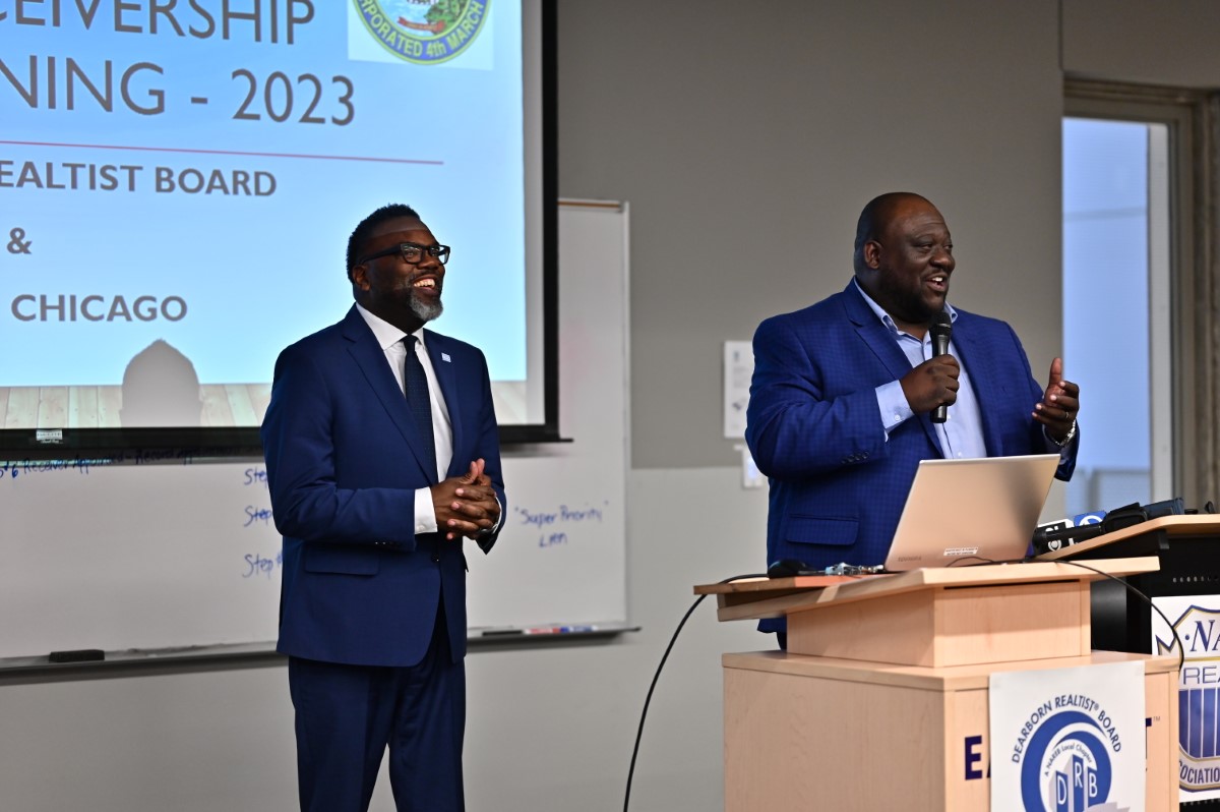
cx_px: 610
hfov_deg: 23.9
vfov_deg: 16.0
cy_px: 406
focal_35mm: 85
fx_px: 2878
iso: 640
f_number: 1.8
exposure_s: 1/200
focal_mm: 85
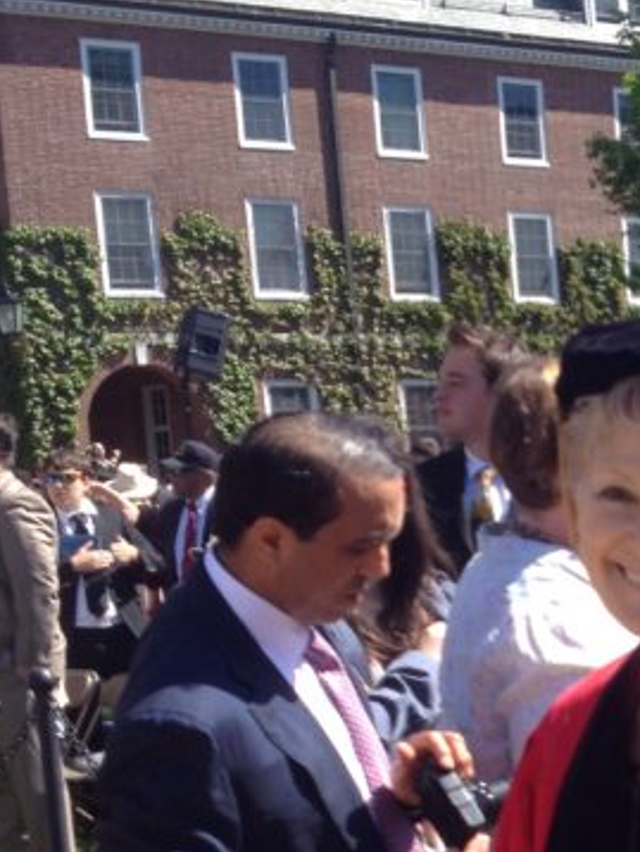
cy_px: 721
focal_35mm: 100
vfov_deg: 19.4
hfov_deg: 14.3
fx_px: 2462
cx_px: 807
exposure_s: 1/767
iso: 50
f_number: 2.4
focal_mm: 4.28
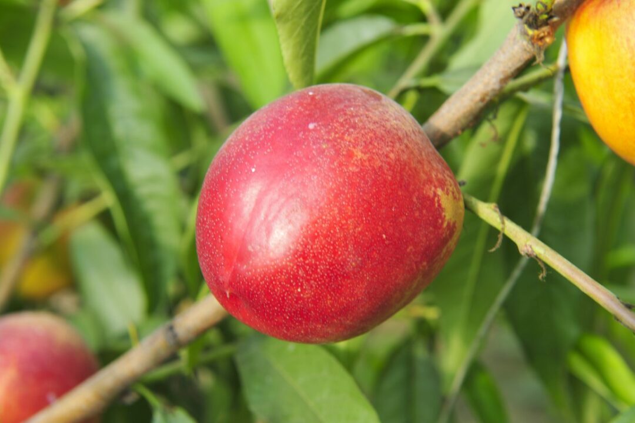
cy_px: 212
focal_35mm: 70
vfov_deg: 19.4
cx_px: 318
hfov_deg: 28.9
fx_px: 1234
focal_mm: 70
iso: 200
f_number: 11
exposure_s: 1/100
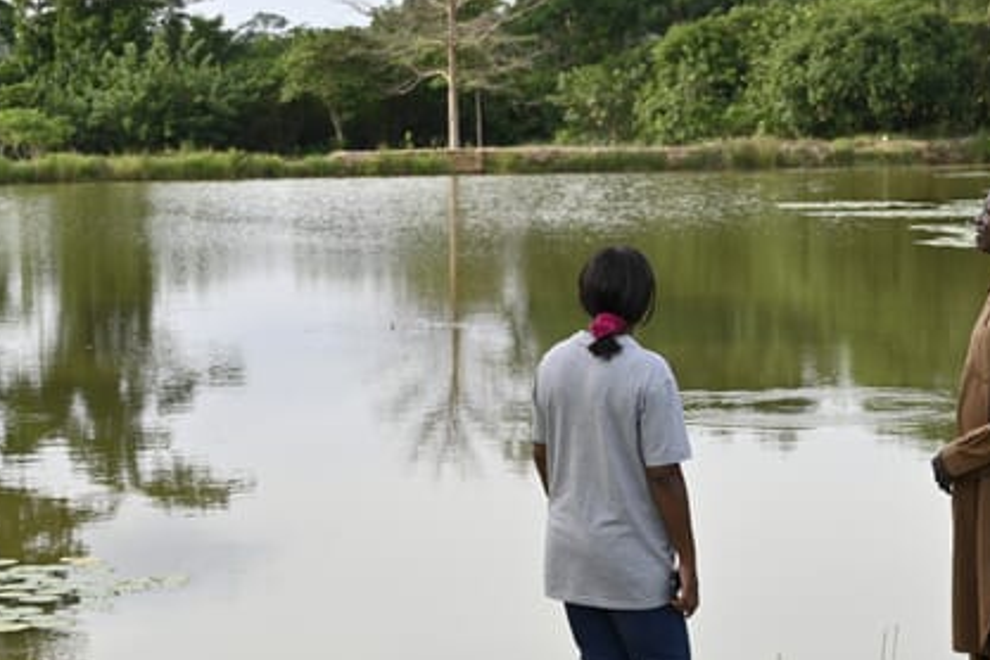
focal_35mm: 107
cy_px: 283
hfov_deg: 19.1
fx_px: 2942
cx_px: 633
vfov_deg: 12.8
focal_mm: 47
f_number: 5
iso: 100
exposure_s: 1/250
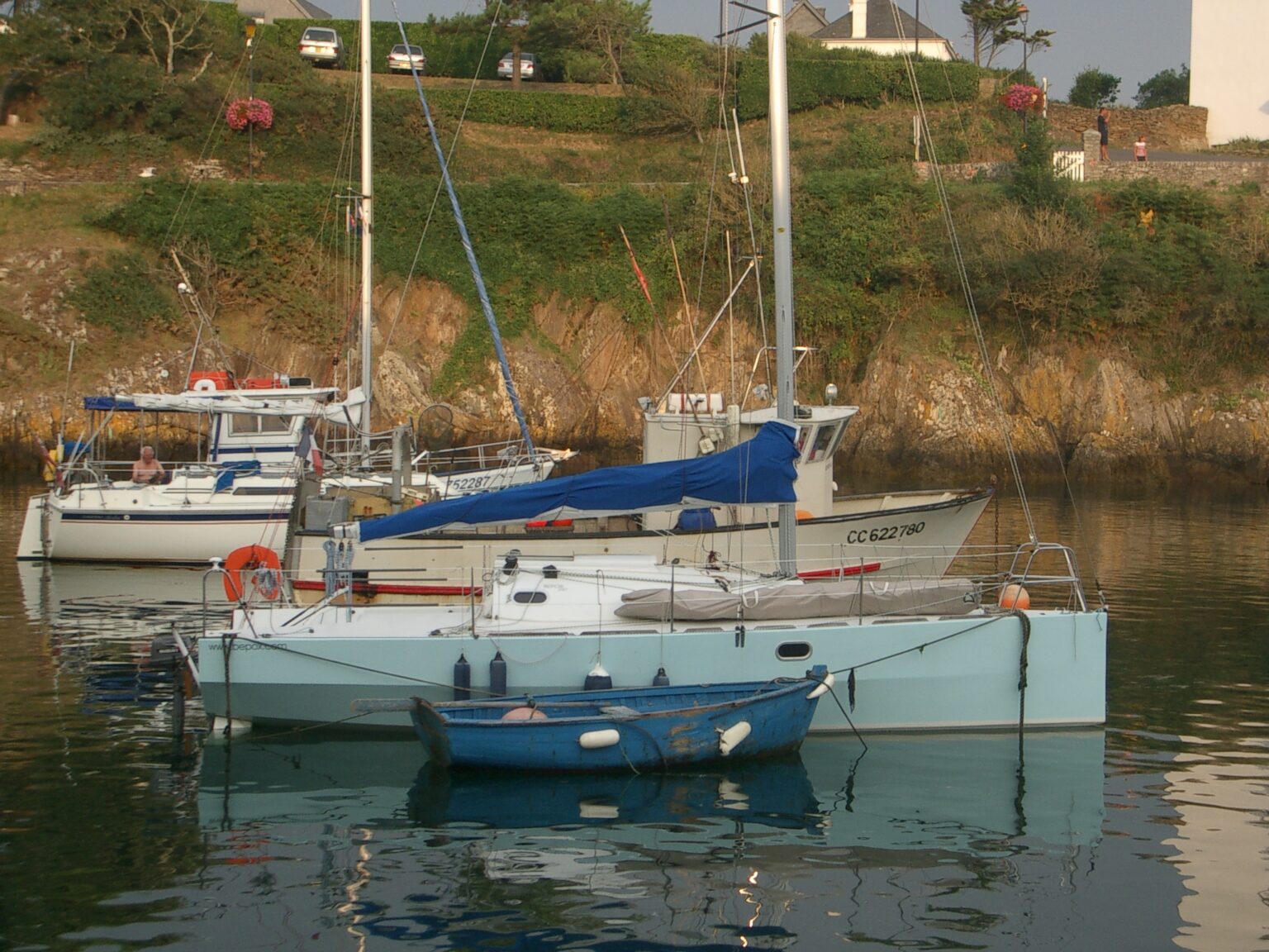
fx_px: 2713
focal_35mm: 74
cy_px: 476
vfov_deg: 19.9
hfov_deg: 26.3
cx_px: 634
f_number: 3.9
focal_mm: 12.2
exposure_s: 1/320
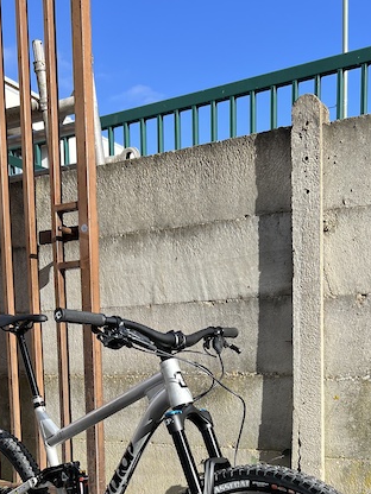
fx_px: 715
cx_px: 156
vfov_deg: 35.7
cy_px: 451
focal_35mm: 50
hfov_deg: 29.1
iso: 50
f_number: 1.5
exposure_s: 1/1698
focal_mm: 5.7
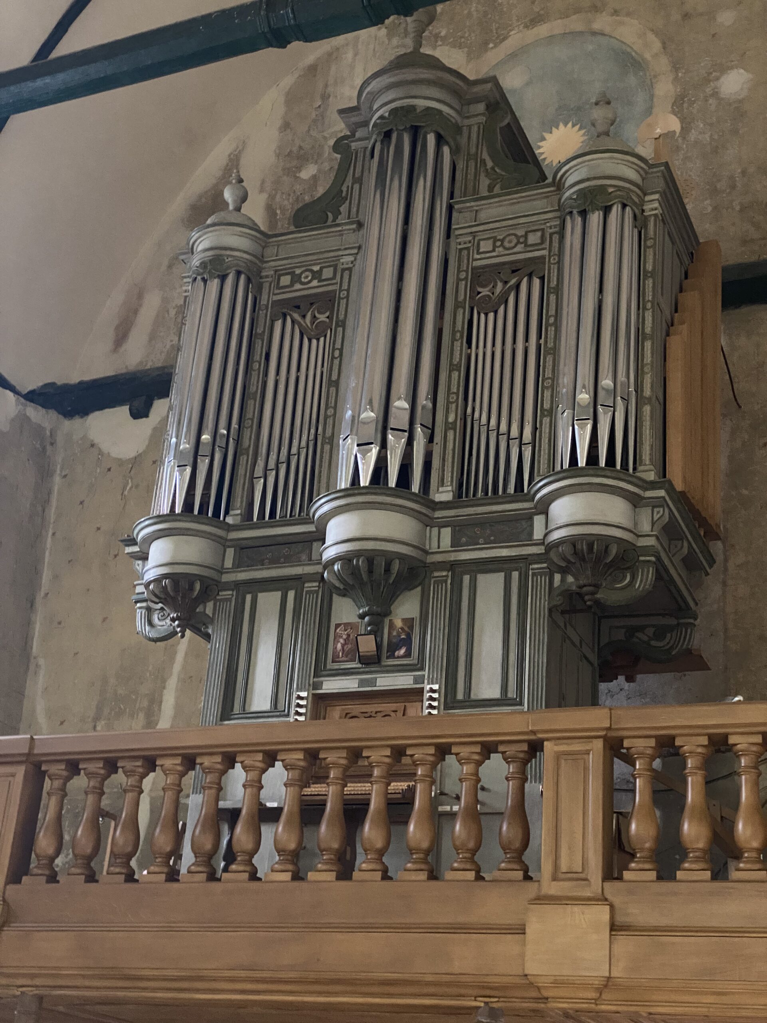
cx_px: 384
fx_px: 1536
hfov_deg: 28.0
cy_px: 512
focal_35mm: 52
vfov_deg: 36.8
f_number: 2
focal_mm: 6
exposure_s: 1/30
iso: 1250
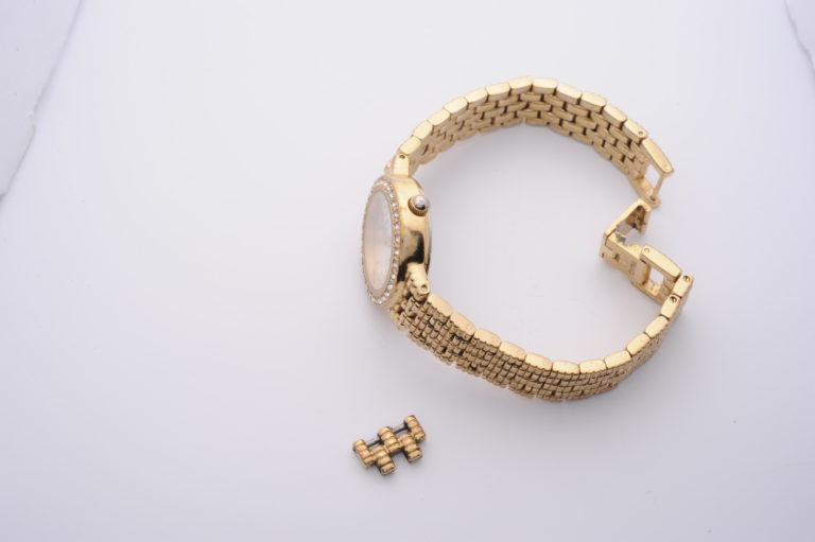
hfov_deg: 33.4
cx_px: 408
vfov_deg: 22.6
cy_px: 271
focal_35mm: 60
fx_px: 1357
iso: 200
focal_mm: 60
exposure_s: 1/160
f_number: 25
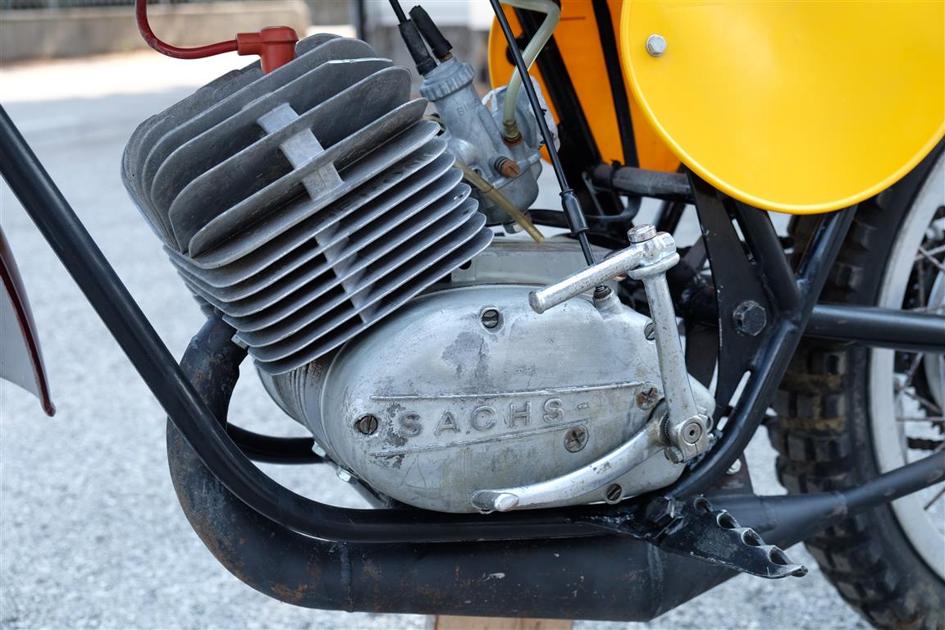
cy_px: 315
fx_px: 1129
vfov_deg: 31.2
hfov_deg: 45.4
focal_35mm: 43
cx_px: 472
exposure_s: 1/150
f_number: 4
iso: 200
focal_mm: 28.9
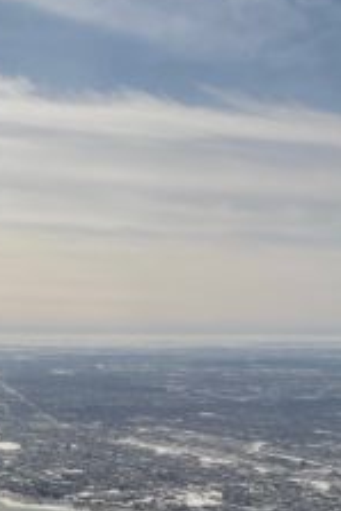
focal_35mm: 74
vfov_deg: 26.1
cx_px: 41
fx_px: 1050
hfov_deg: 18.2
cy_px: 490
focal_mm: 5.1
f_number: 1.6
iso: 32
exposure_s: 1/13514
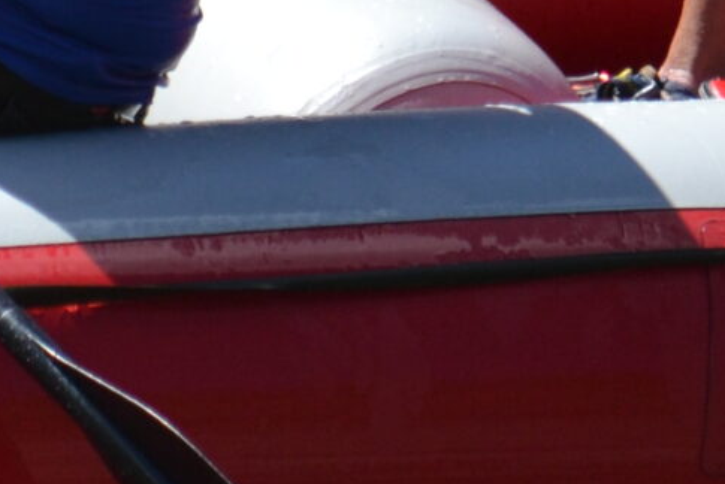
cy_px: -616
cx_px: -487
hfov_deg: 0.9
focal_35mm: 2216
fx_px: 44653
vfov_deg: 0.6
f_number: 5.6
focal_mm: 280
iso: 400
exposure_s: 1/1000
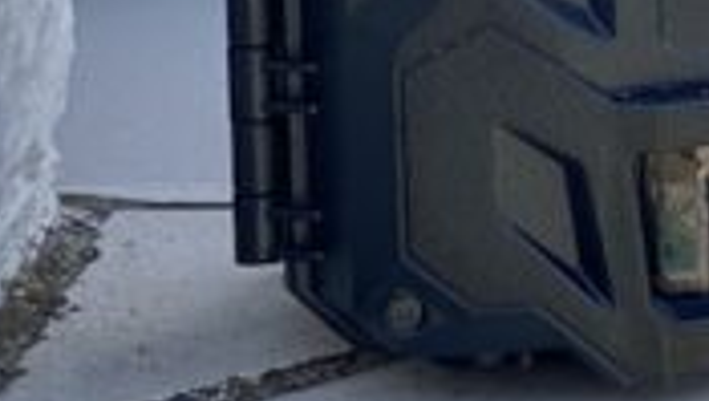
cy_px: -405
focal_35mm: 248
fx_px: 4669
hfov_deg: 8.5
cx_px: 1102
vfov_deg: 4.8
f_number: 2
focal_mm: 6
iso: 20
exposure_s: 1/298
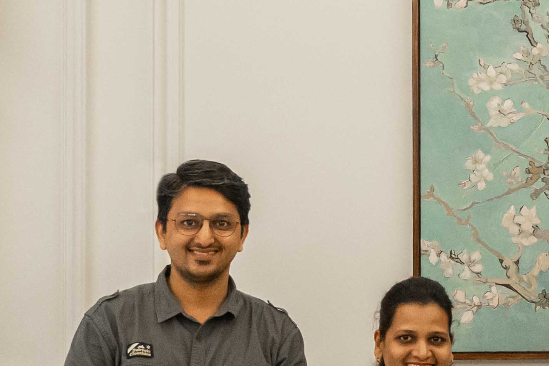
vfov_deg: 9.9
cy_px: 374
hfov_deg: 14.2
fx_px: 2104
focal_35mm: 138
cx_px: 746
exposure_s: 1/200
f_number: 2.8
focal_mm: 28
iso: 4000
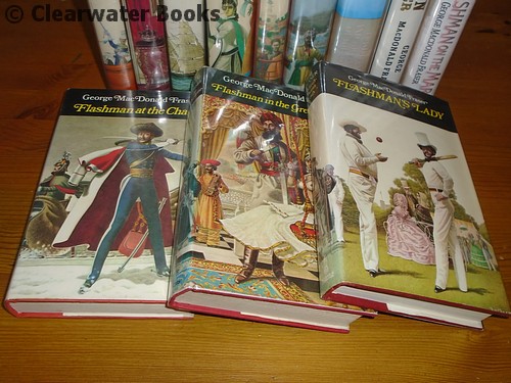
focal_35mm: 36
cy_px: 192
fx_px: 531
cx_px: 256
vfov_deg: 39.7
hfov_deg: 51.4
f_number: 3.8
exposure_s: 1/30
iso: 200
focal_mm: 6.4
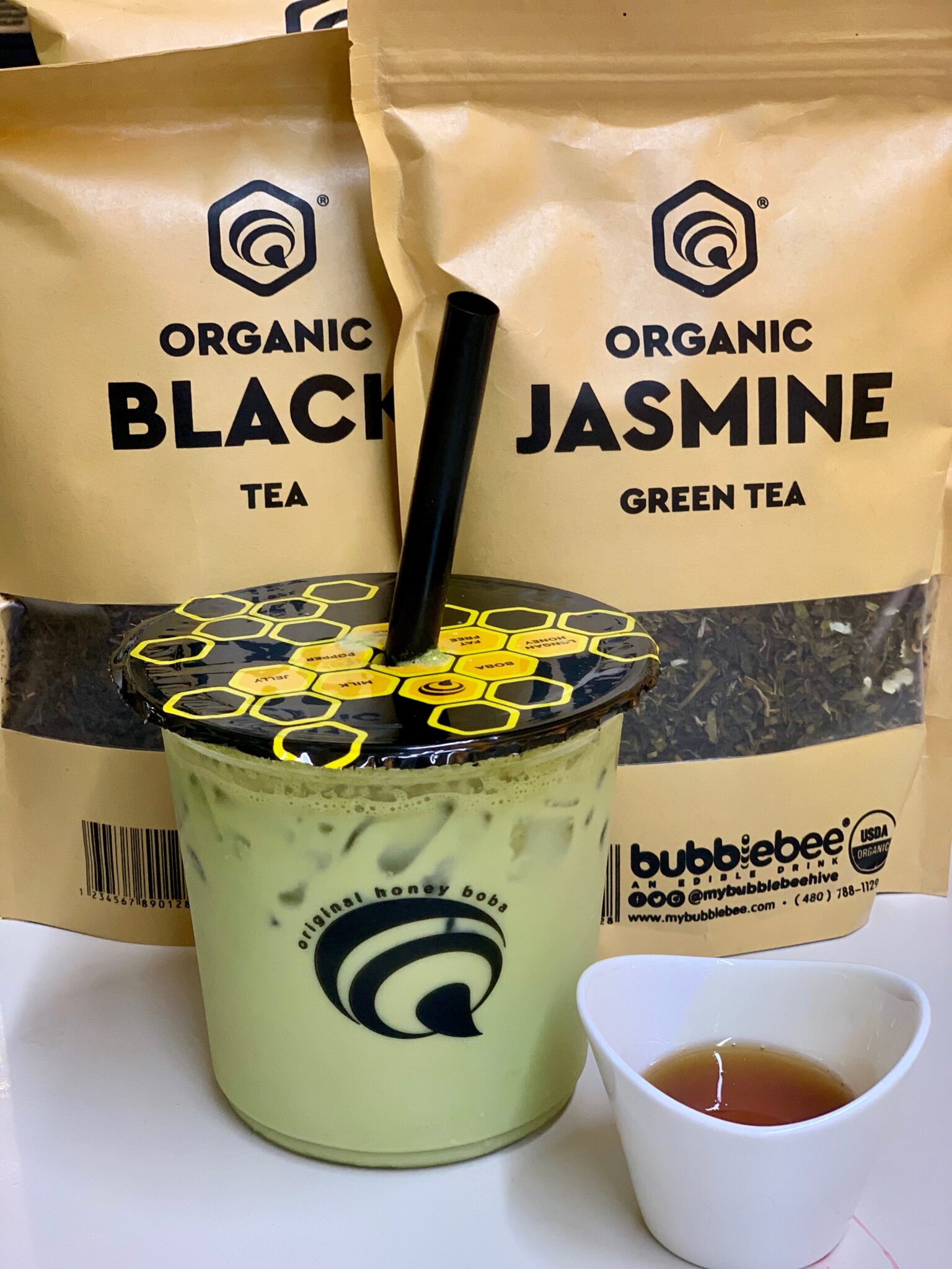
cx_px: 476
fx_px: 1907
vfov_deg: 36.8
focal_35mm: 52
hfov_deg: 28.0
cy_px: 634
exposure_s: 1/60
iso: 125
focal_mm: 6
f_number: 2.4
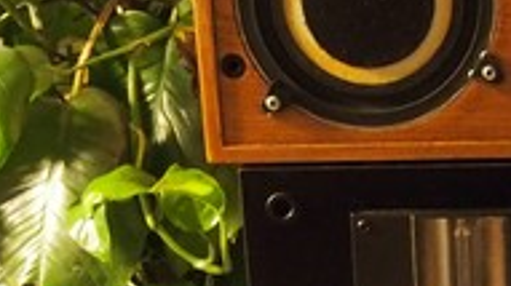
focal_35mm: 104
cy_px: 337
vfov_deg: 11.4
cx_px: 685
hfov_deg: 18.9
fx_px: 1408
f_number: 2.8
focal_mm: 6
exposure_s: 1/10
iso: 1250
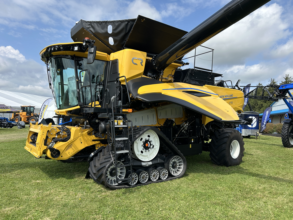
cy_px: 110
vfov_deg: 53.1
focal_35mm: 26
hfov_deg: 67.3
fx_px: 220
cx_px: 146
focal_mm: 5.7
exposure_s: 1/3077
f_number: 1.5
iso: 50
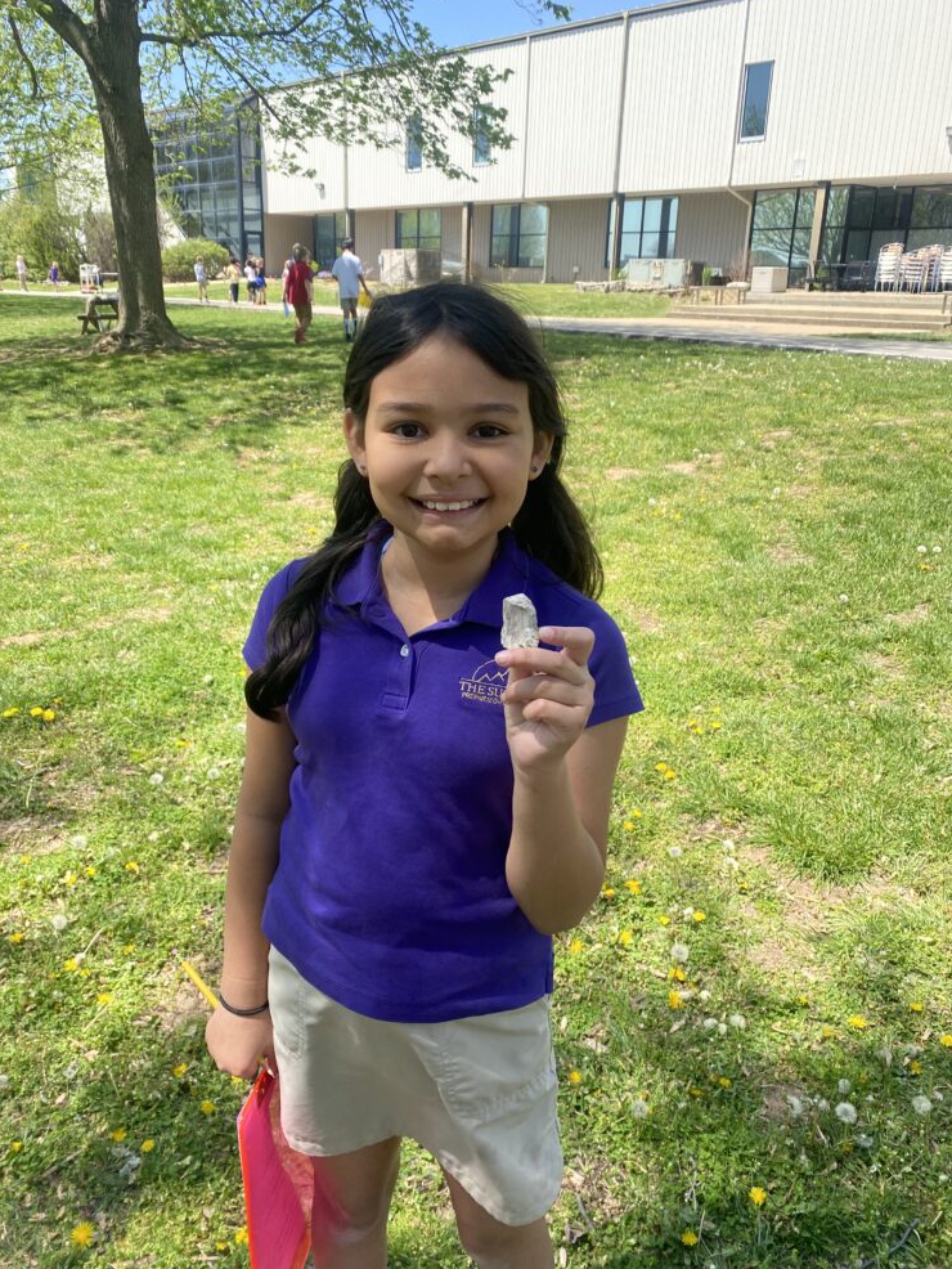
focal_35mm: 27
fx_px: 990
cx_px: 459
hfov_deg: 51.4
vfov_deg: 65.3
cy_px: 653
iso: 32
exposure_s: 1/990
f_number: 1.8
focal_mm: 4.25
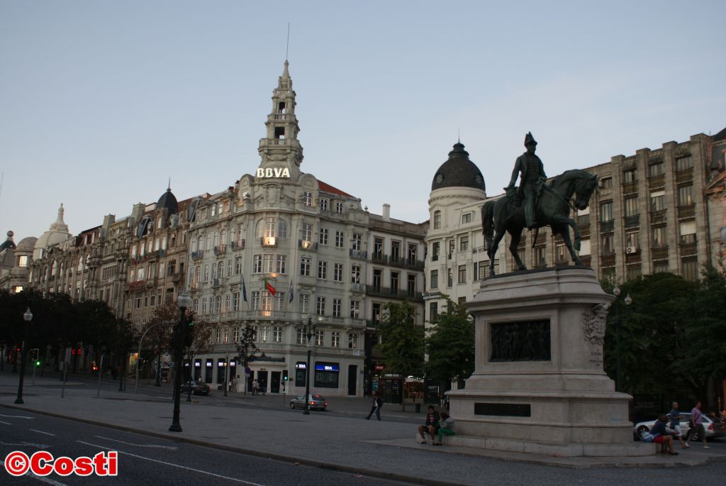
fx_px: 727
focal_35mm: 36
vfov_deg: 37.0
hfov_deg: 53.1
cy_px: 243
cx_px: 363
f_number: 4.5
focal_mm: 24
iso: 125
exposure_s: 1/40
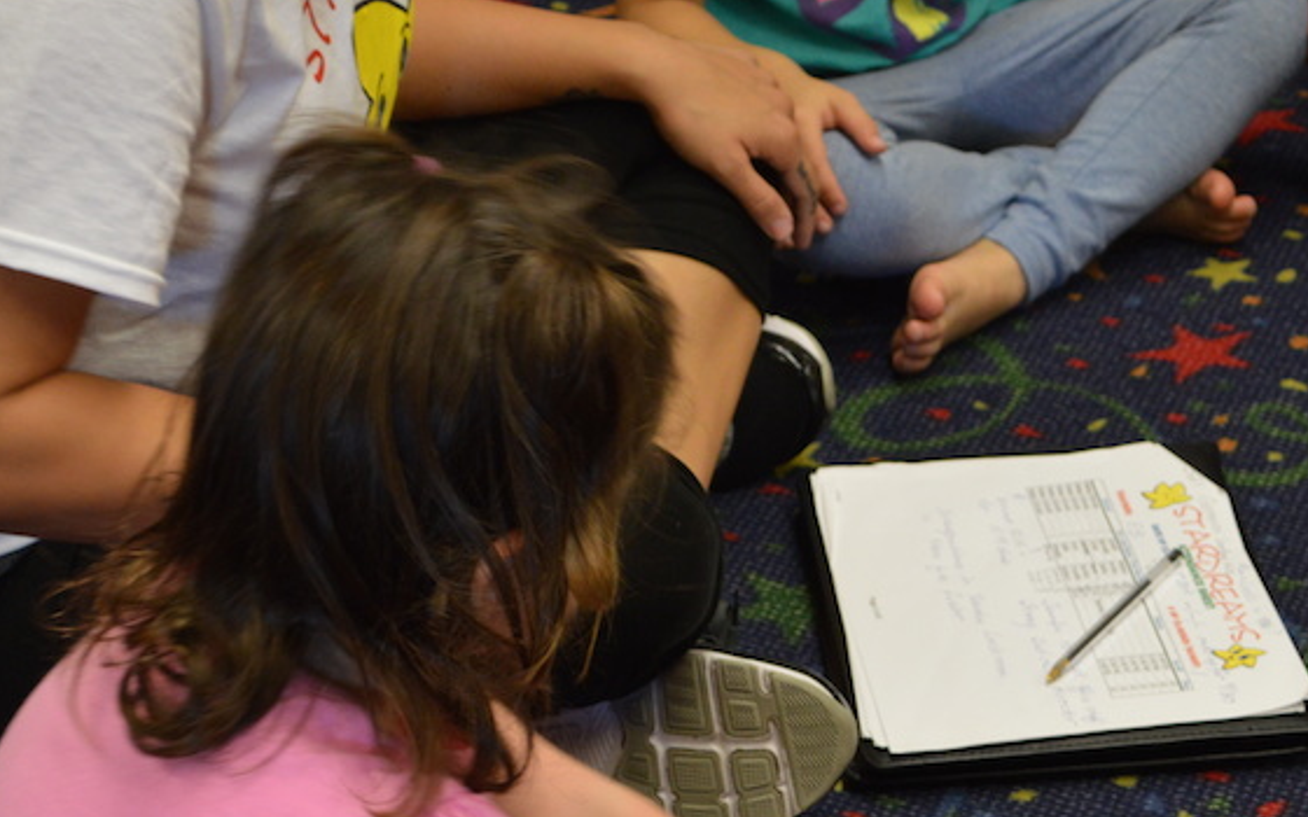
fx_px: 4777
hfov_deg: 15.6
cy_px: 685
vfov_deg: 9.7
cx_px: 757
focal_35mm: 134
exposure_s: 1/60
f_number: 5.3
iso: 1000
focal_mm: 48
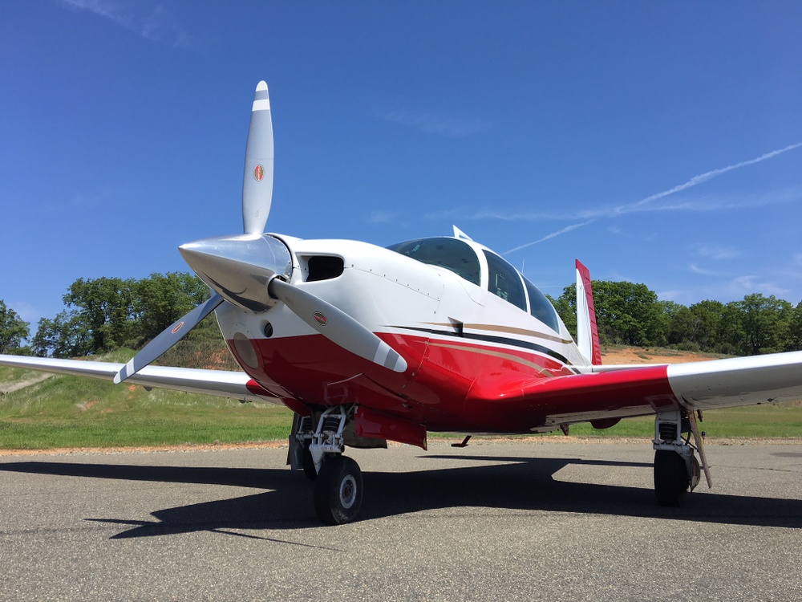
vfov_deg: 48.2
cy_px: 301
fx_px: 672
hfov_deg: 61.7
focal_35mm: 29
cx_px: 401
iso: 25
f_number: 2.2
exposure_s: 1/1876
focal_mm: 4.15
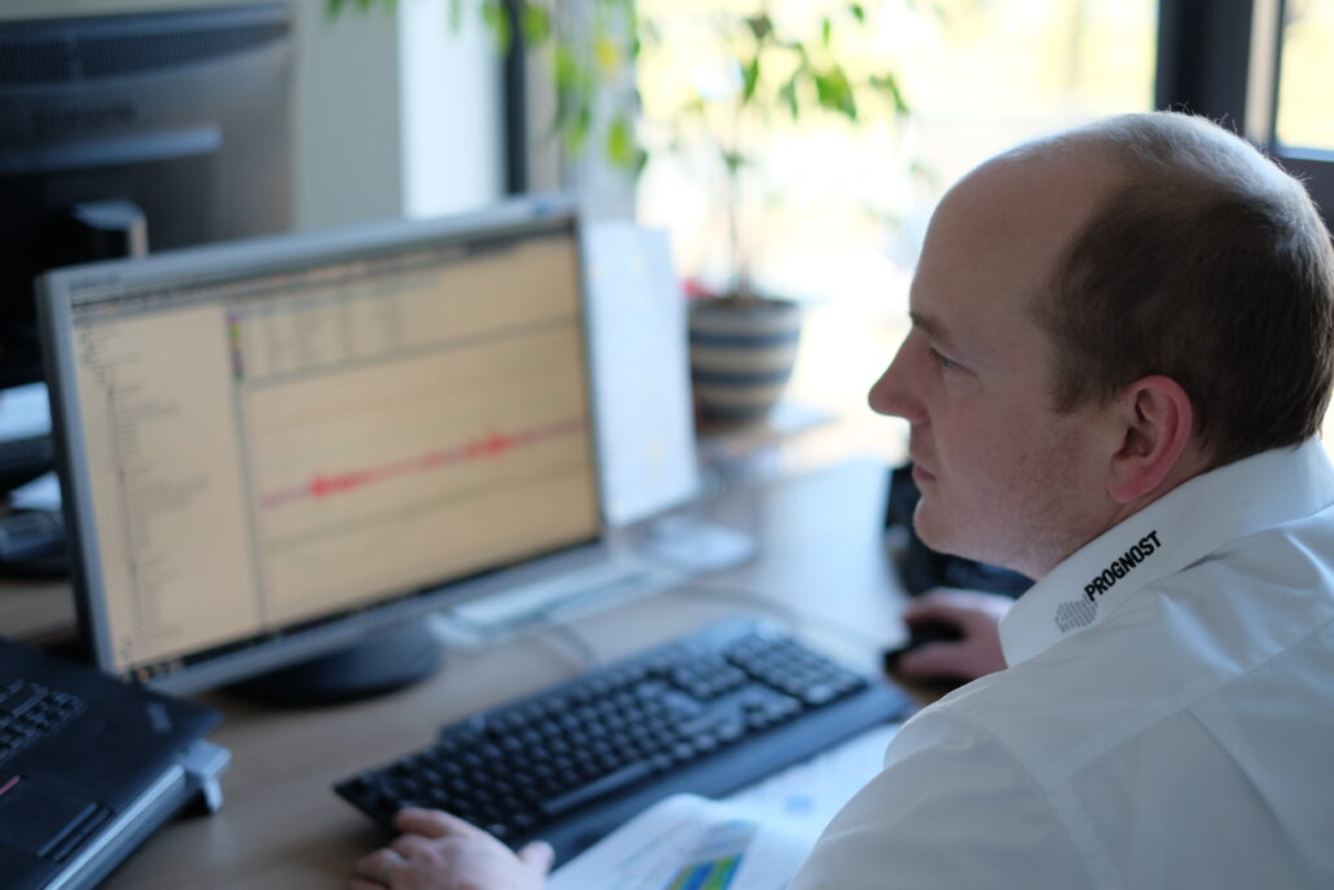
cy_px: 445
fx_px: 1964
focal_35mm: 53
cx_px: 667
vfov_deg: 25.5
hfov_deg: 37.5
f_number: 1.6
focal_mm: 35
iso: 400
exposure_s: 1/350
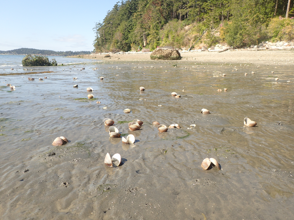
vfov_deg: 54.9
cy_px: 110
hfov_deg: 69.4
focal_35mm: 25
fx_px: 212
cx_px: 147
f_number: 2.8
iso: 100
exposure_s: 1/640
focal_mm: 4.5
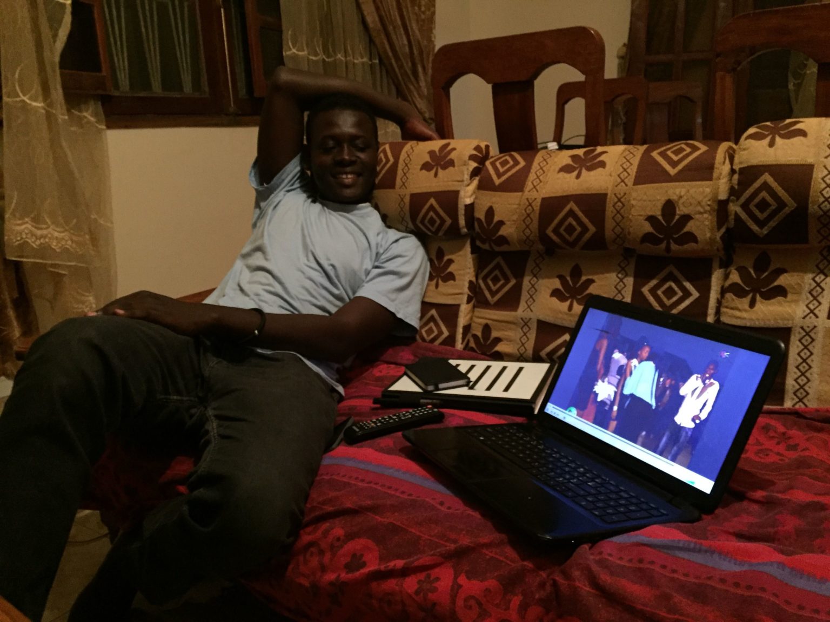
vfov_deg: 48.2
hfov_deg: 61.7
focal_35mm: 29
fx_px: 695
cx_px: 415
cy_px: 311
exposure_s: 1/17
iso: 500
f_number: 2.2
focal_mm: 4.15
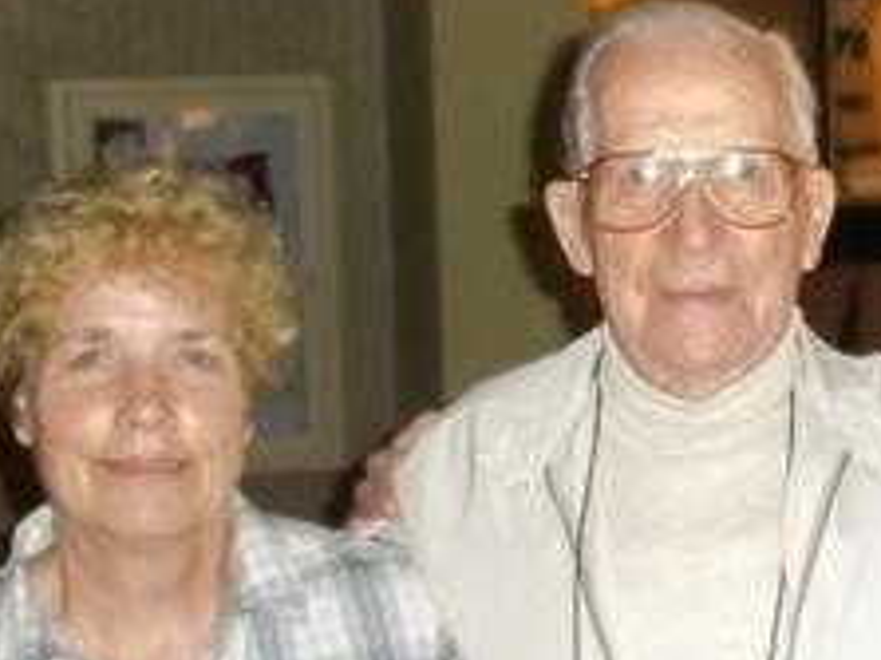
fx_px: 2467
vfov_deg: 15.2
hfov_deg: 19.9
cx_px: 762
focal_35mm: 97
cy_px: 395
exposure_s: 1/30
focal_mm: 6.5
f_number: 3.1
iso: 250
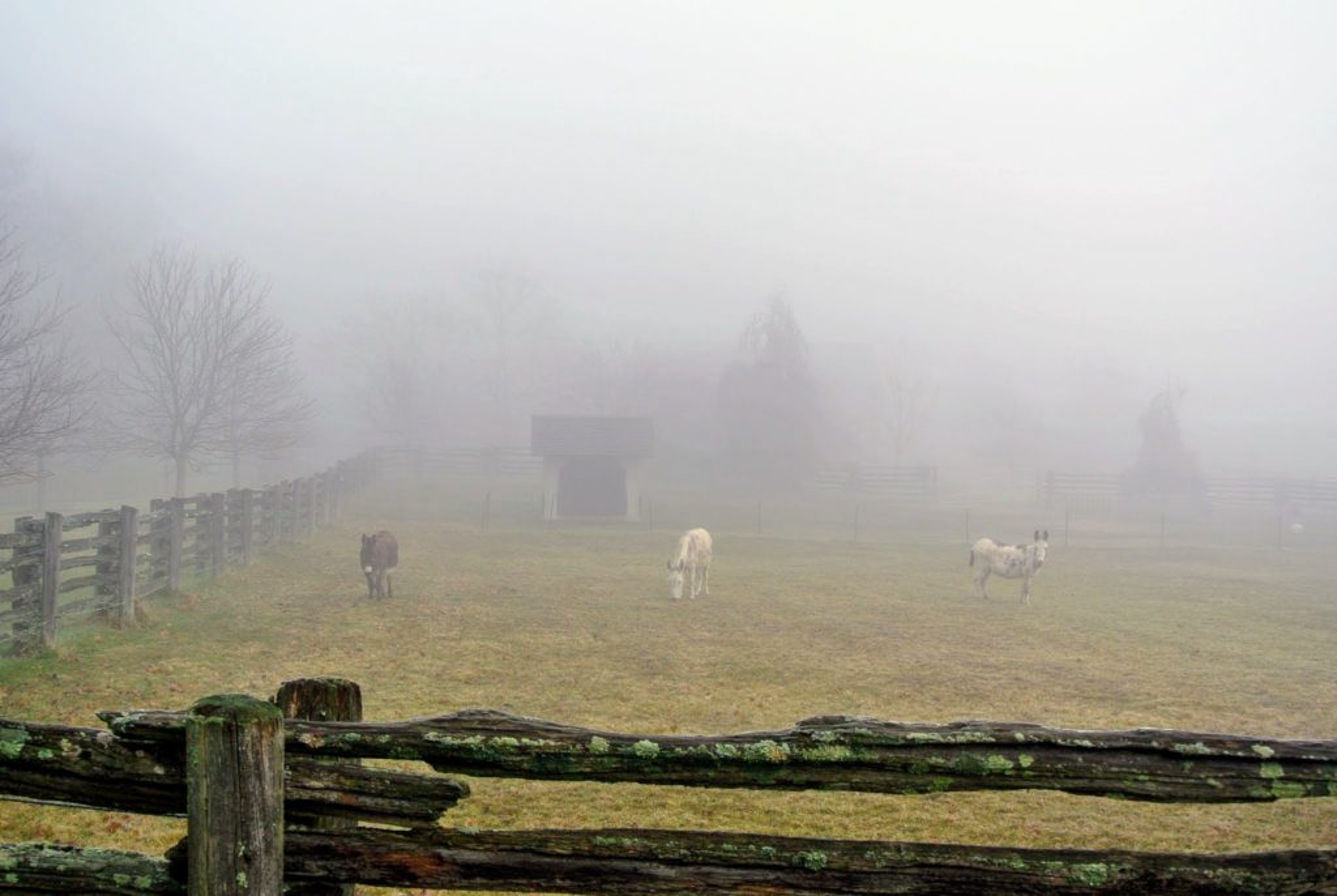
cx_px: 668
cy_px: 448
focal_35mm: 45
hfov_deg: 43.5
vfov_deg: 30.0
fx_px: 1674
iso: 100
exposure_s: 1/160
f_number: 4.5
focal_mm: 16.9
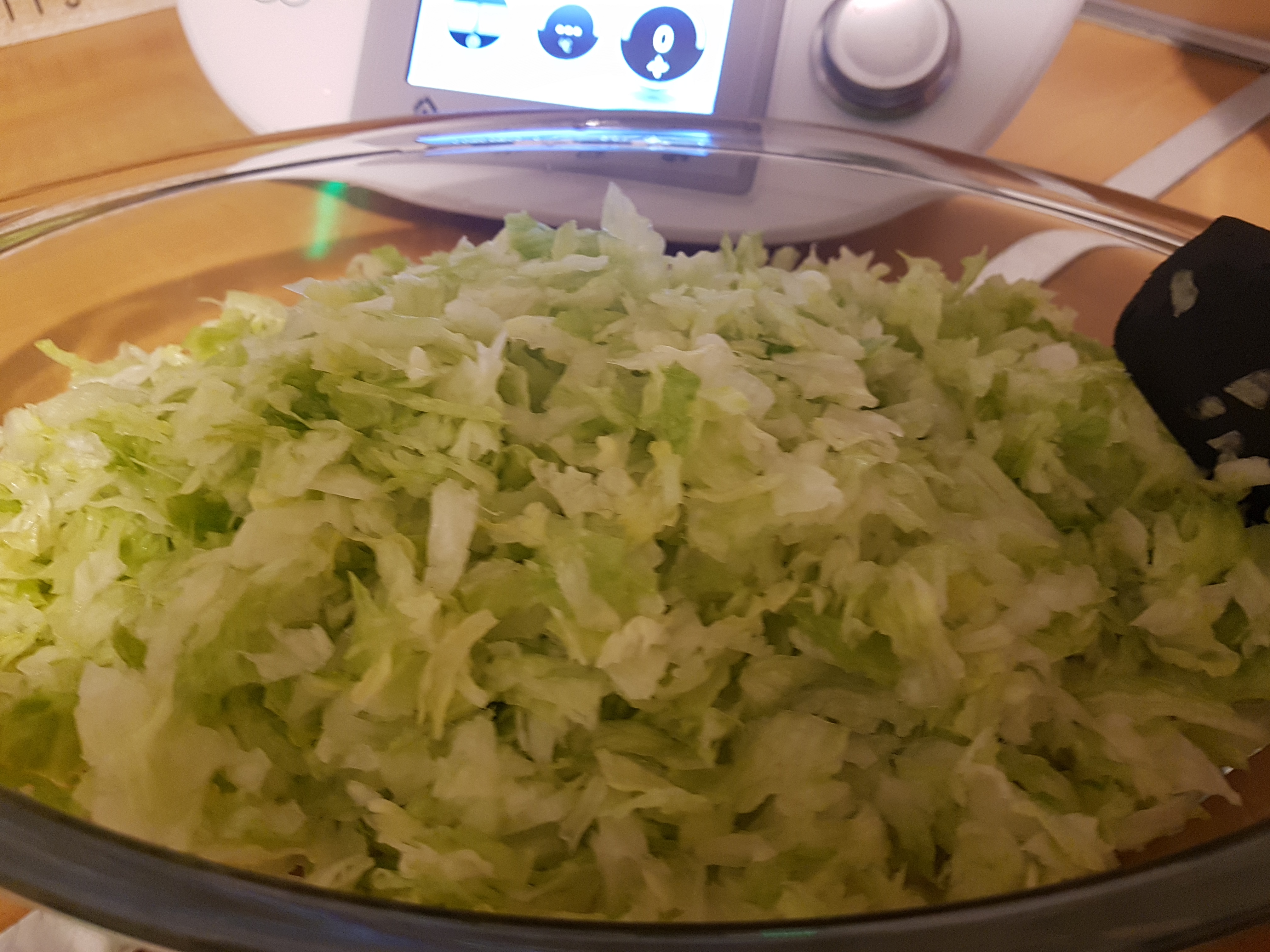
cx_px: 635
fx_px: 954
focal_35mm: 26
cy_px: 476
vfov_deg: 53.1
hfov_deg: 67.3
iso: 200
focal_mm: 4.2
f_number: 1.7
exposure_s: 1/11
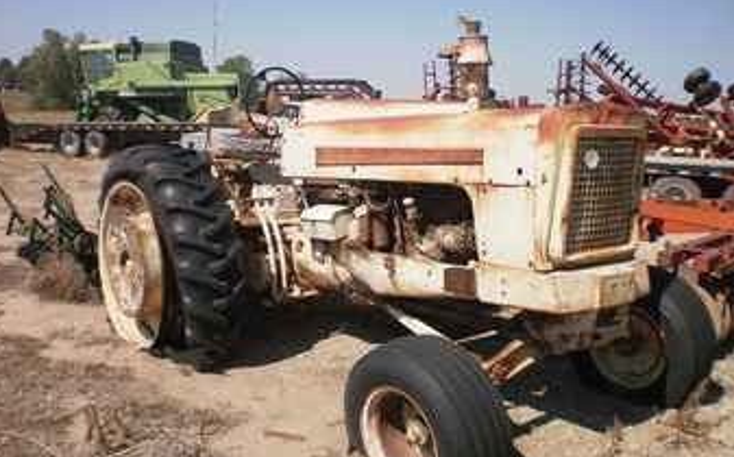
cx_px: 362
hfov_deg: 50.4
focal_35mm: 39
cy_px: 272
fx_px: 780
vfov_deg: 32.6
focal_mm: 6.3
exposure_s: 1/800
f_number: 4.6
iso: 100
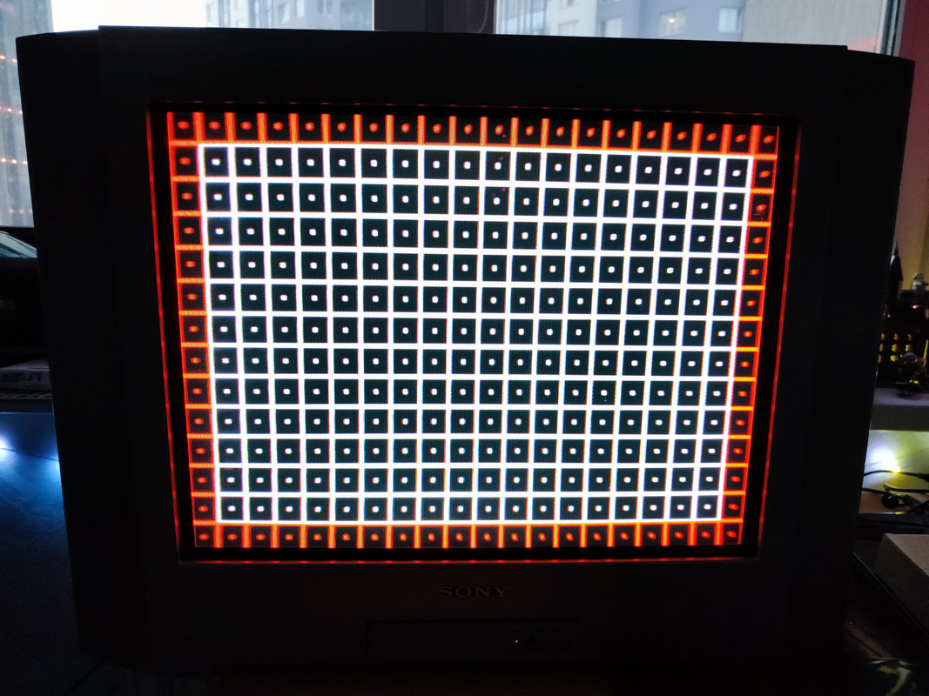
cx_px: 464
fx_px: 617
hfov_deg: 73.9
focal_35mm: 23
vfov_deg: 58.9
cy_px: 348
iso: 1268
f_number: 1.88
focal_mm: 5.59
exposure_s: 1/120
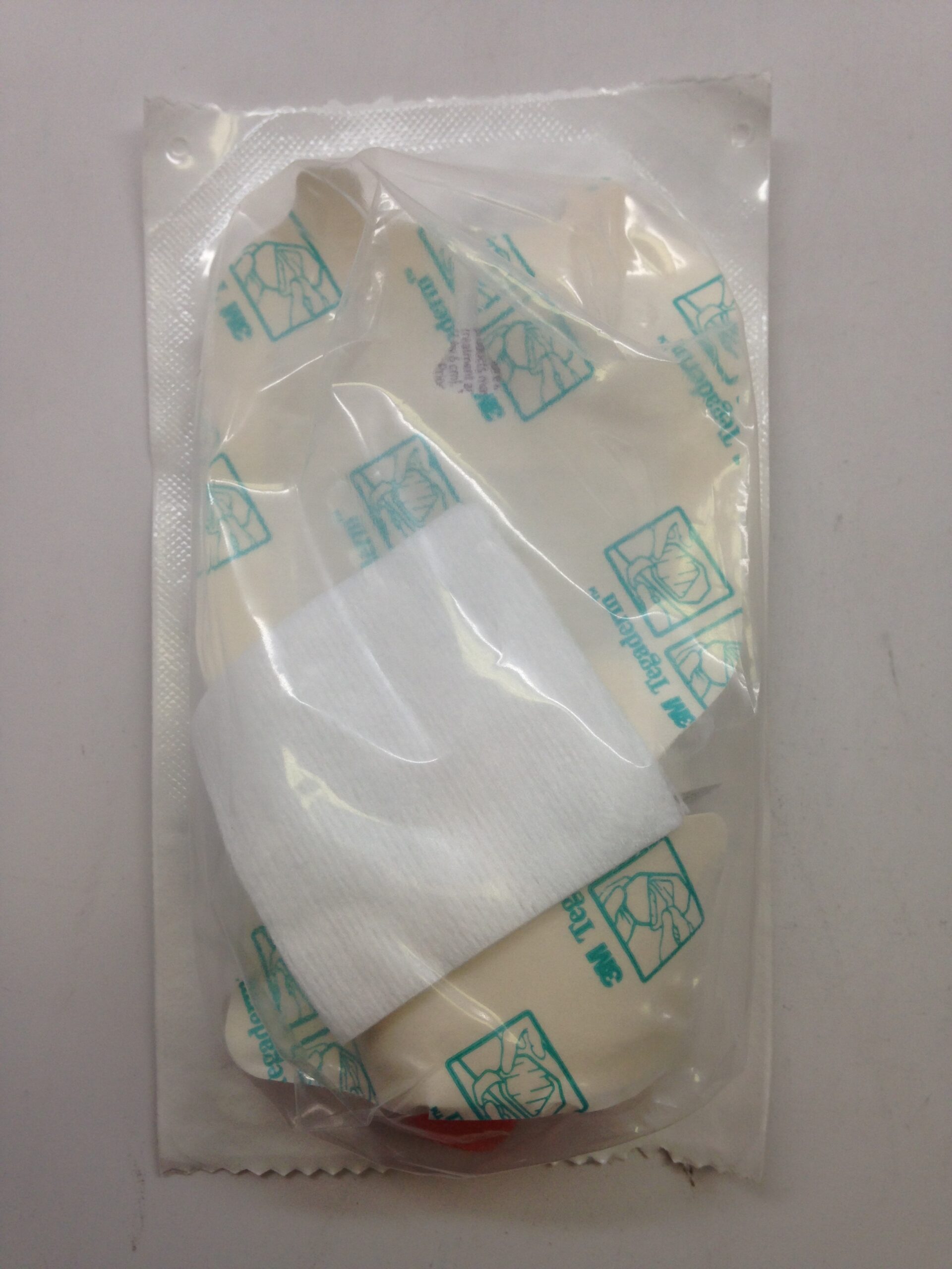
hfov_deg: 42.9
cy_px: 634
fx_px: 1210
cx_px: 476
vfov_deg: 55.4
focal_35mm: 33
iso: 50
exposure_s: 1/60
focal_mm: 4.12
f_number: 2.4
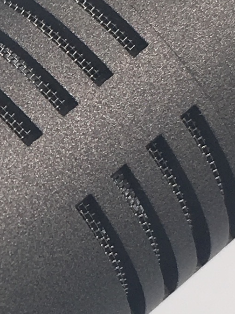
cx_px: -148
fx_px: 1575
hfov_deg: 8.3
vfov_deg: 11.3
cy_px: 264
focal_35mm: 174
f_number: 2.2
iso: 25
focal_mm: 4.15
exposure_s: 1/810
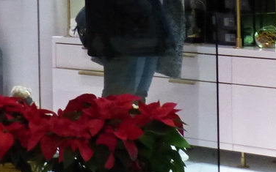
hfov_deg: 10.5
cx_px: 150
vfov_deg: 6.5
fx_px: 1497
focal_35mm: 199
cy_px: -44
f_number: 2.8
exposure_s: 1/60
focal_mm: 8.7
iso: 800
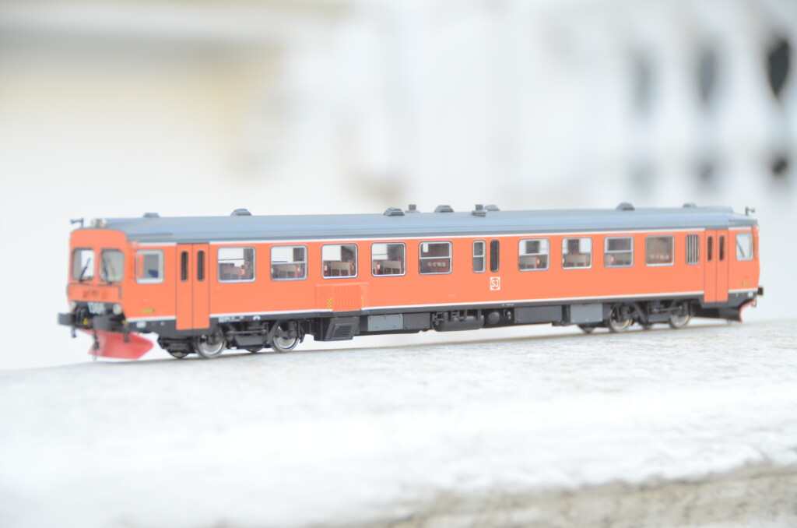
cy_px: 264
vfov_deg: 11.1
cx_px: 398
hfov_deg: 16.7
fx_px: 2717
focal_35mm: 123
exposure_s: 1/200
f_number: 5
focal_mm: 82
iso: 800
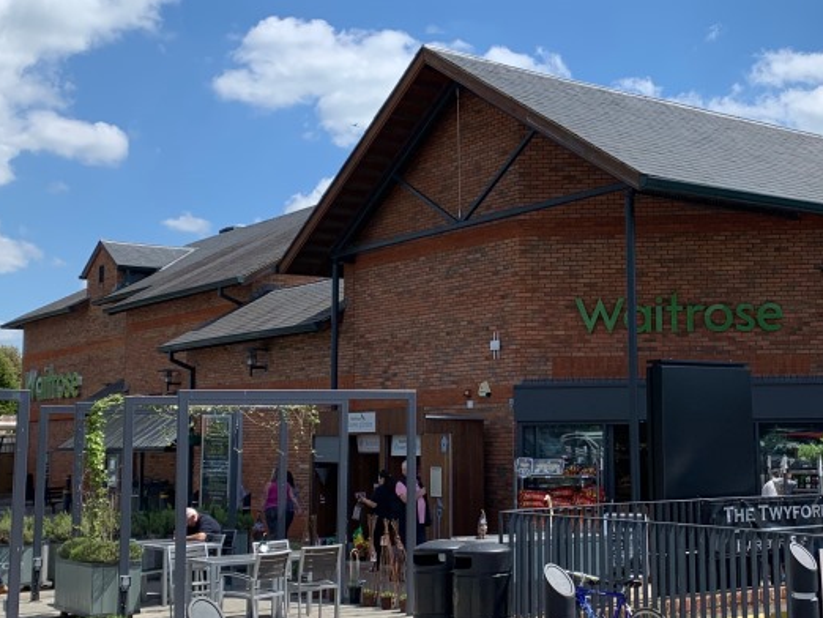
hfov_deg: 36.9
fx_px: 1213
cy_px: 296
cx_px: 571
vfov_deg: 28.6
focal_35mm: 51
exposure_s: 1/2481
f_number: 1.8
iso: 25
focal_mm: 4.25
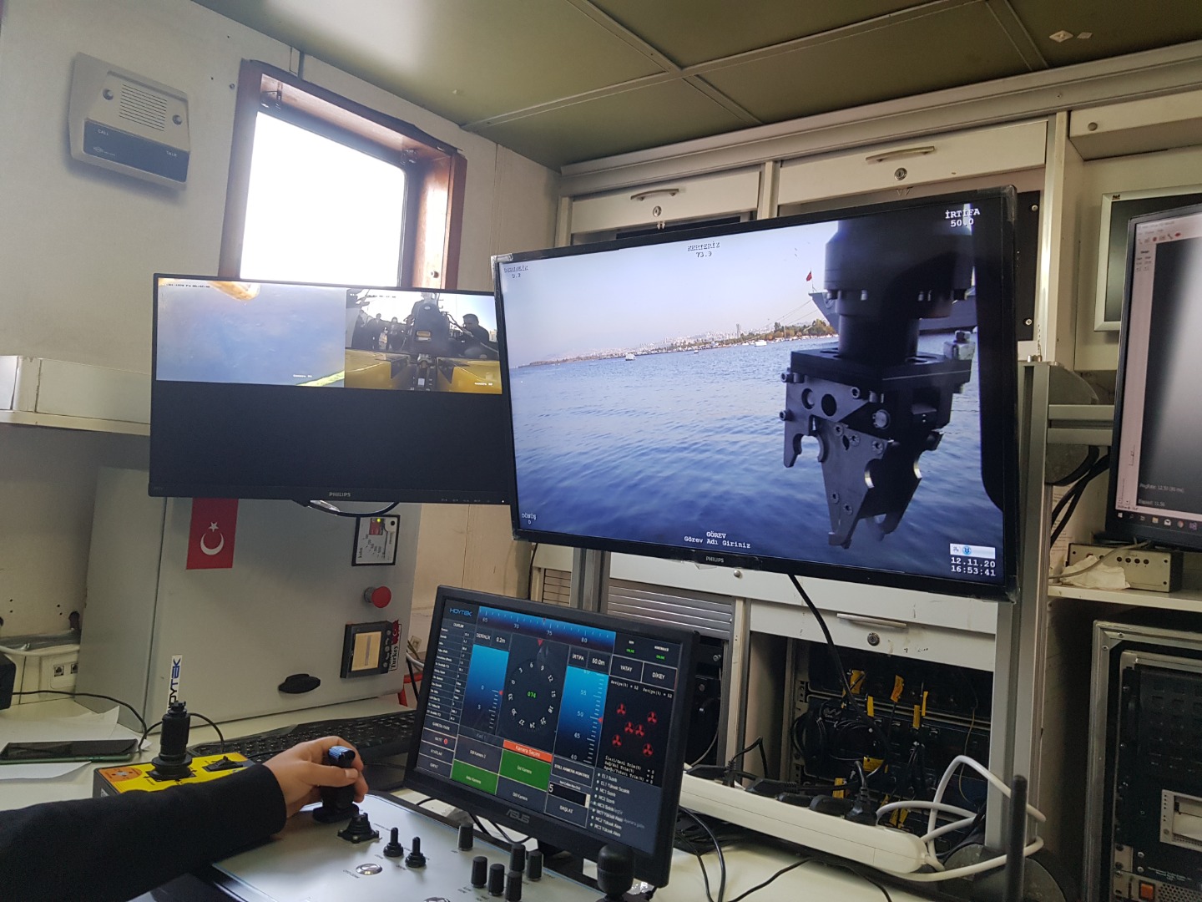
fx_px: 903
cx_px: 601
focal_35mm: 26
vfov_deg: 53.1
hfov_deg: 67.3
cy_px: 451
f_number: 1.7
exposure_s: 1/50
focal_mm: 4.3
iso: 125
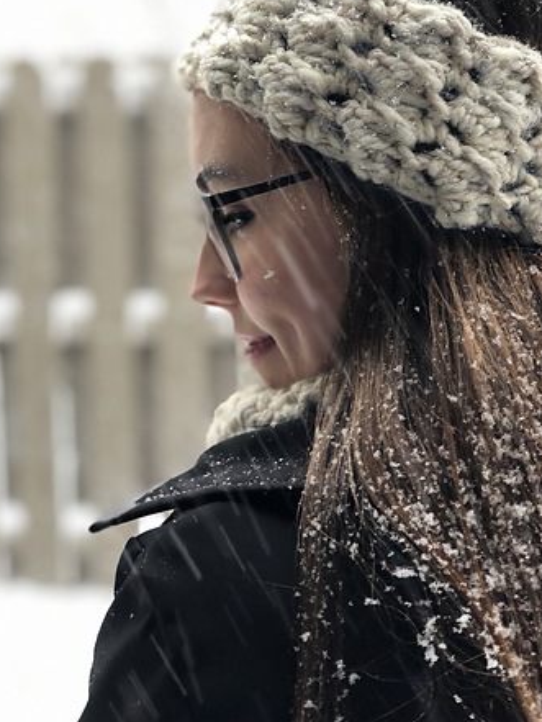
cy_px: 323
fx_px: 1231
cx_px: 273
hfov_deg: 24.8
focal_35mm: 59
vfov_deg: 32.7
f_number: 2.4
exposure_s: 1/60
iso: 80
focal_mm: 6
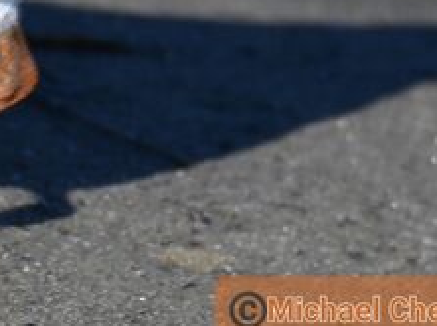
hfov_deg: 1.2
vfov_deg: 0.9
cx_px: -81
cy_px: -31
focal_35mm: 1674
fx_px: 21099
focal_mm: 600
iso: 250
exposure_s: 1/833
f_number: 7.1
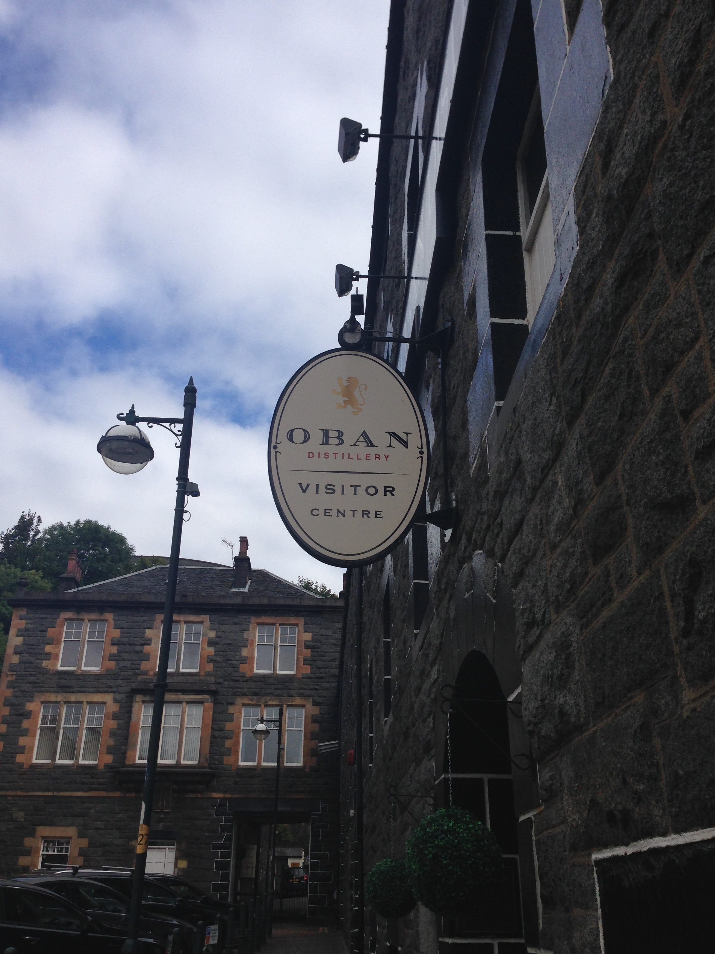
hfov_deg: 41.8
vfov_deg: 54.0
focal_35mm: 34
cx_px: 361
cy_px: 470
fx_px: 936
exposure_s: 1/1869
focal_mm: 4.12
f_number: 2.4
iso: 50
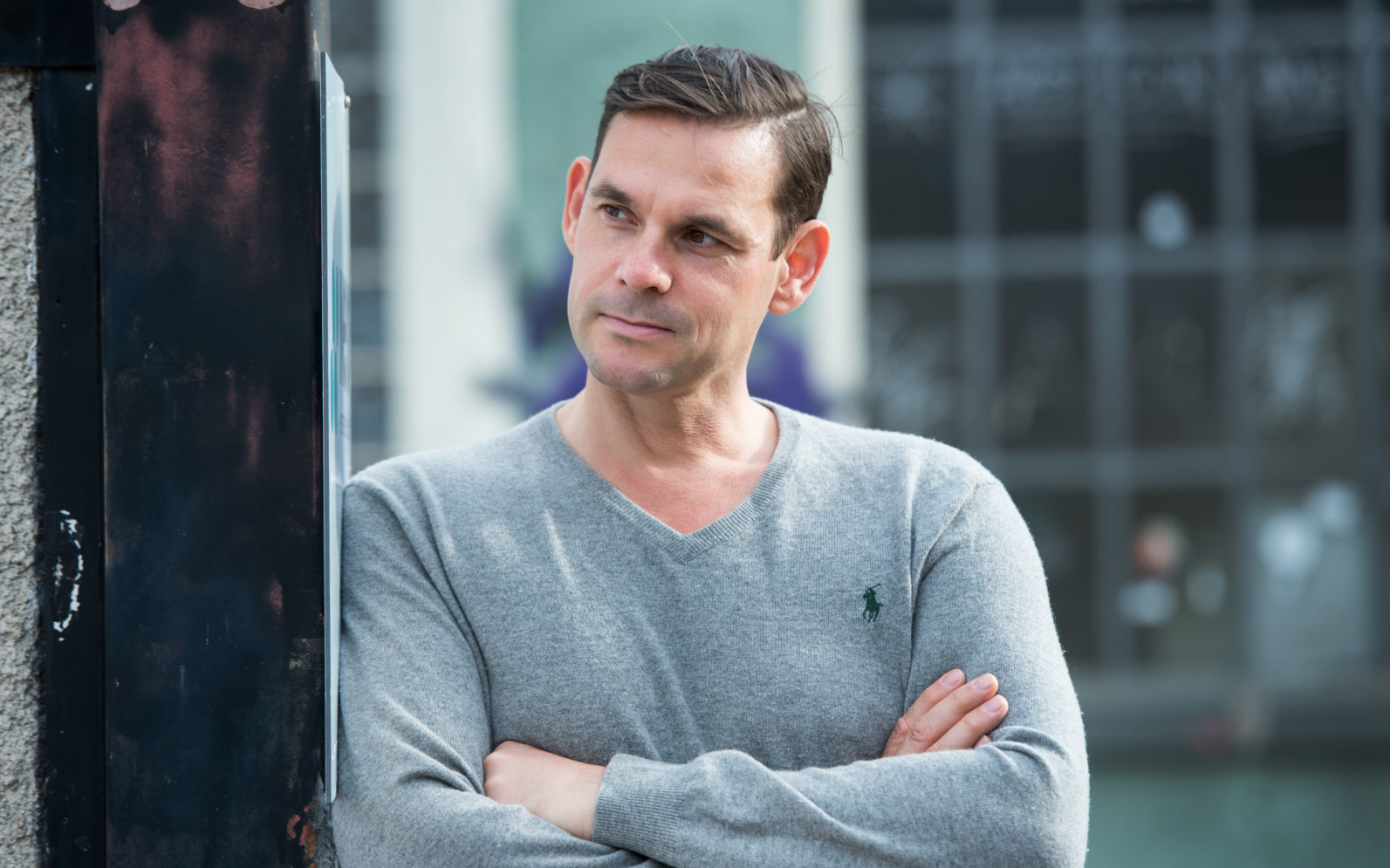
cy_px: 460
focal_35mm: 169
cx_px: 697
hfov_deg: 12.4
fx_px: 6401
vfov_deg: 7.8
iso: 200
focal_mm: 165
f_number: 3.5
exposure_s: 1/400
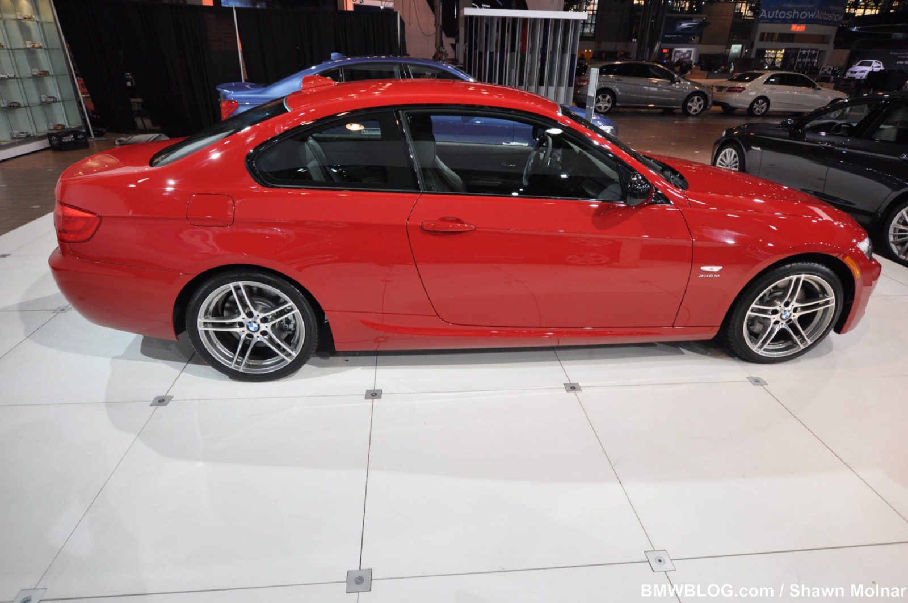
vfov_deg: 59.4
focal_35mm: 21
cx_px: 454
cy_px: 302
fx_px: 529
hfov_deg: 81.3
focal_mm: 14
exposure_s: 1/100
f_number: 5
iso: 400
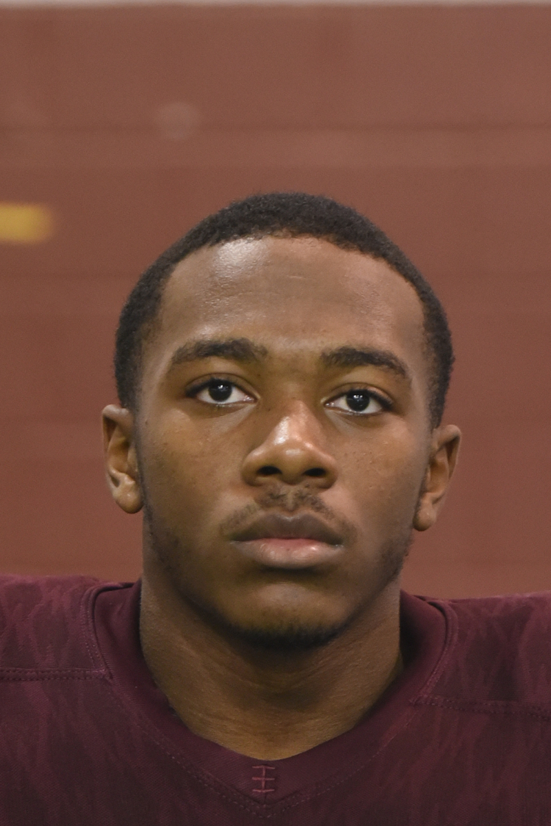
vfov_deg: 21.5
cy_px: 413
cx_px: 276
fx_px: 2181
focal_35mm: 95
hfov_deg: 14.4
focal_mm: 95
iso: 3200
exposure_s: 1/60
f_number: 2.8
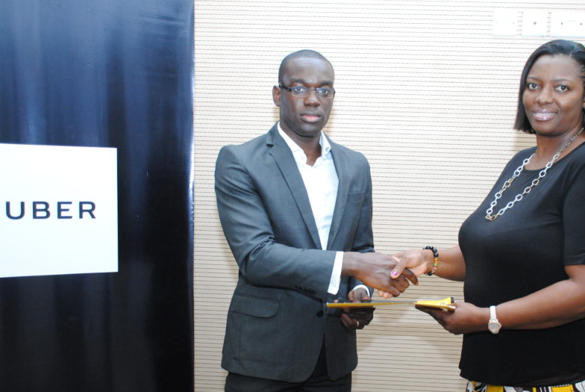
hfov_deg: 41.6
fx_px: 765
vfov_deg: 28.7
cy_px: 234
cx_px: 360
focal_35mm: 47
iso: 800
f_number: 4
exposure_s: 1/80
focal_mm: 24
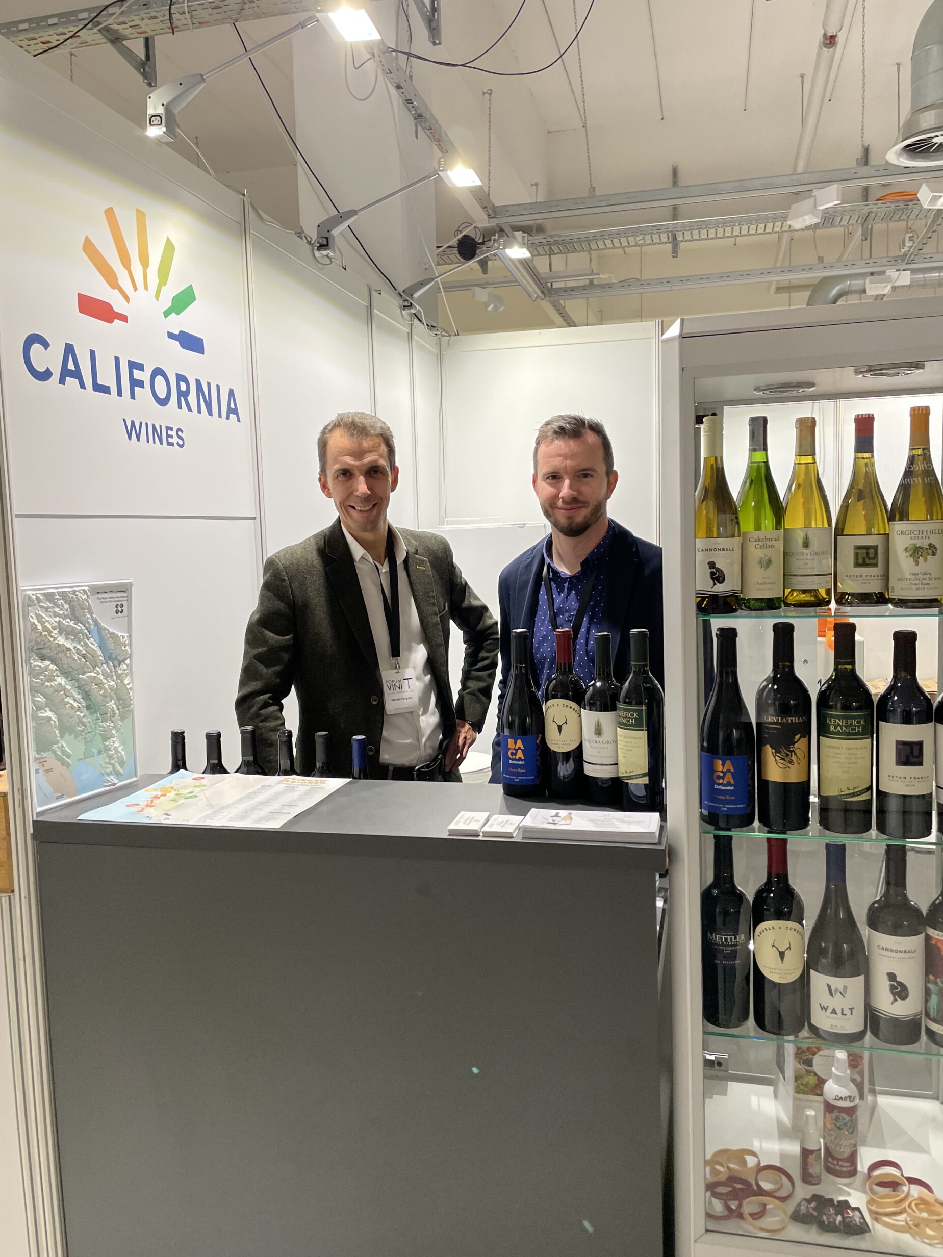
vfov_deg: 65.3
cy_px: 630
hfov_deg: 51.4
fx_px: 981
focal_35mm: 27
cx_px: 481
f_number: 1.6
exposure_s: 1/100
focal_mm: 4.2
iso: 100
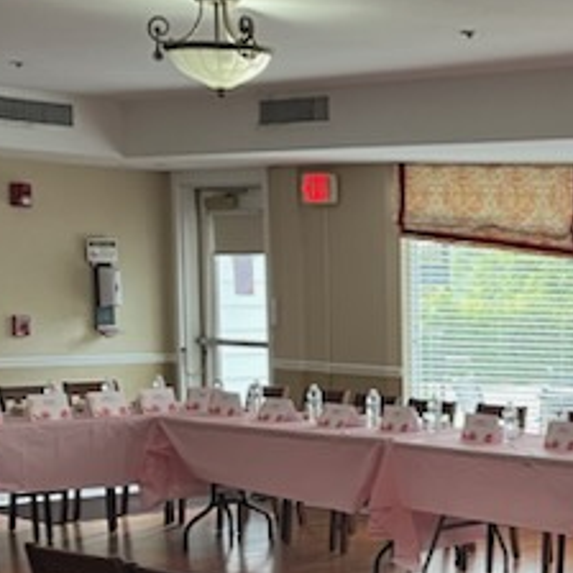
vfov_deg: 20.8
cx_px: 698
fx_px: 1536
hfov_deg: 19.8
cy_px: 489
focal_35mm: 82
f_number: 1.6
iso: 125
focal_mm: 5.1
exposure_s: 1/86
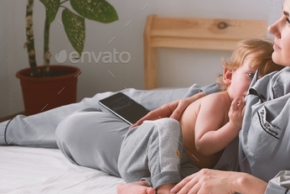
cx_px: 216
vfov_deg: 7.7
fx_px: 1442
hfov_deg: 11.5
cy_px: 96
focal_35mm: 179
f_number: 4
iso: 125
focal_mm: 70
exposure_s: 1/160
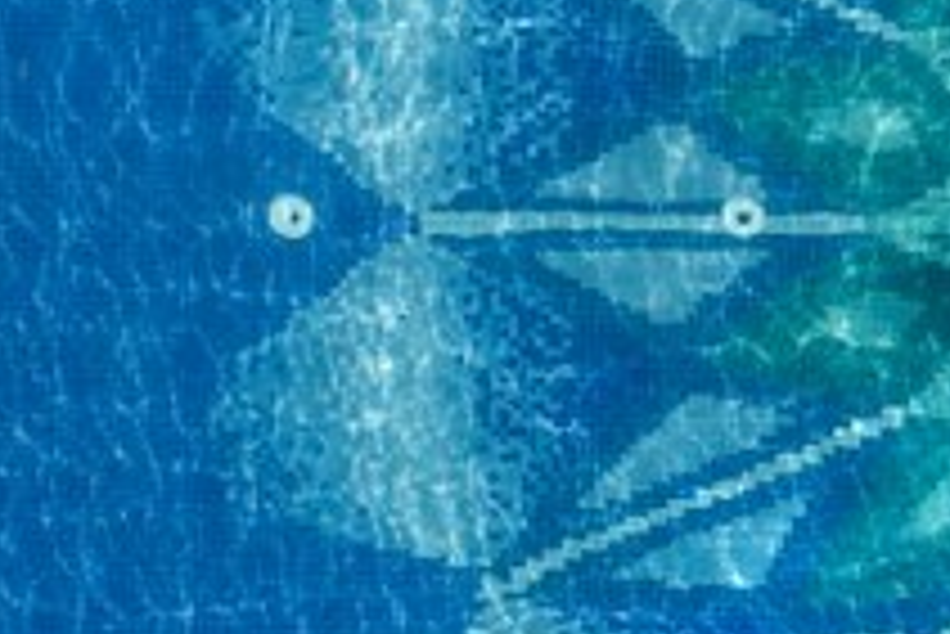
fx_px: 4489
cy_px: 200
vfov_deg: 8.1
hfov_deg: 11.7
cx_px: 1328
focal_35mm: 170
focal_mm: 10.26
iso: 100
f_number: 6.3
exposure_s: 1/640
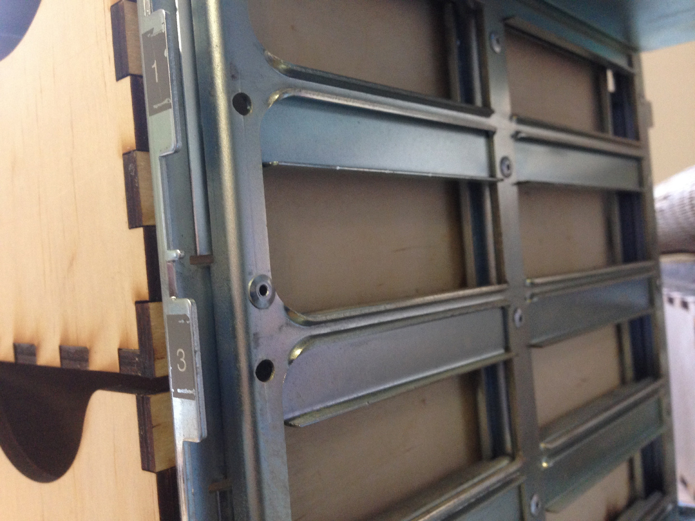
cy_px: 260
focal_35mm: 33
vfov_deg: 42.9
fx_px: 663
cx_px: 348
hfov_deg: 55.4
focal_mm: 4.12
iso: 200
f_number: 2.4
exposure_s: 1/20
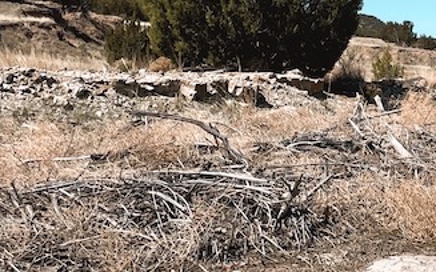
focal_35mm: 108
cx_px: 648
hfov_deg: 17.4
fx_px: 1283
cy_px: 128
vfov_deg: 12.1
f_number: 1.6
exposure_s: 1/6135
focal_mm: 4.2
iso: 32
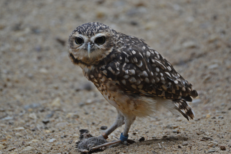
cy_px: 77
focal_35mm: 450
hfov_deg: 4.6
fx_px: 2885
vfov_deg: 3.1
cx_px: 116
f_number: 5.6
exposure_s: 1/125
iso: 640
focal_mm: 300
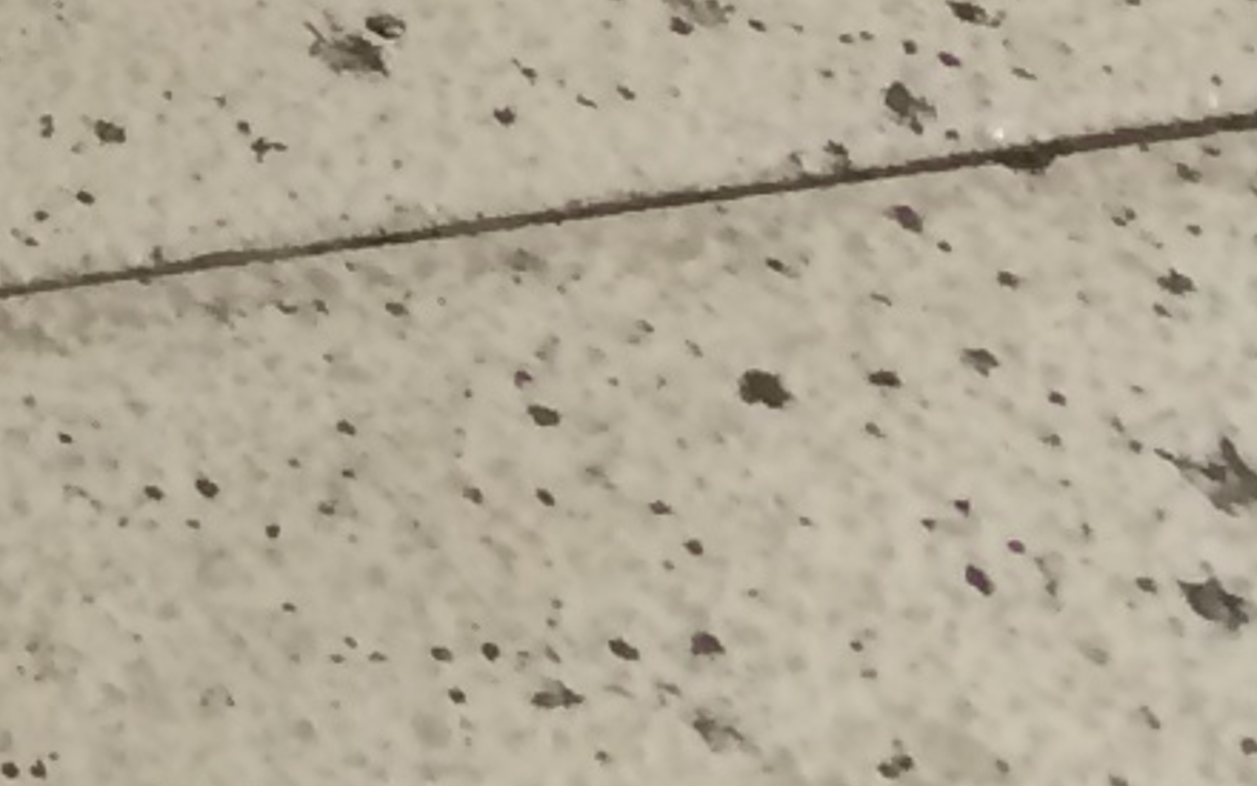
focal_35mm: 236
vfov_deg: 5.1
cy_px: -2129
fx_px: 8085
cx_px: -3048
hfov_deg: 7.4
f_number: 2.2
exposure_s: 1/33
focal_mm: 4.12
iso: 125
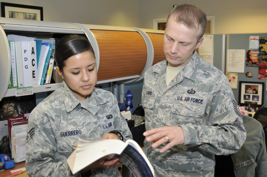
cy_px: 88
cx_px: 134
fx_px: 311
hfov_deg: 46.4
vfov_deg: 31.8
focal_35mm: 42
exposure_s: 1/40
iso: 200
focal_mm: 28
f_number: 3.8
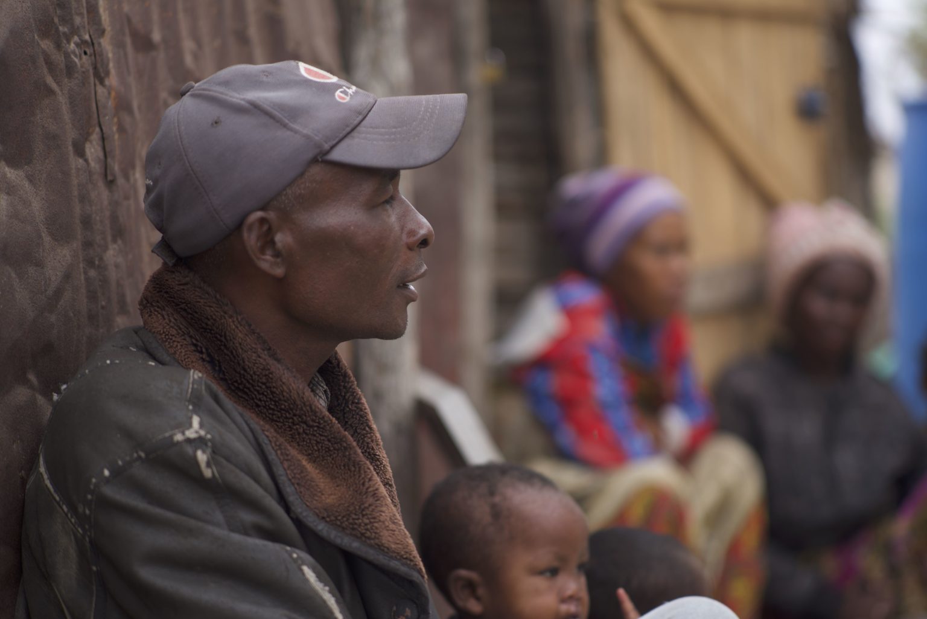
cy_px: 310
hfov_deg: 19.5
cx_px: 464
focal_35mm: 105
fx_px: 2704
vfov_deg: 13.0
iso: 160
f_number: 2.5
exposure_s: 1/320
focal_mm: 105
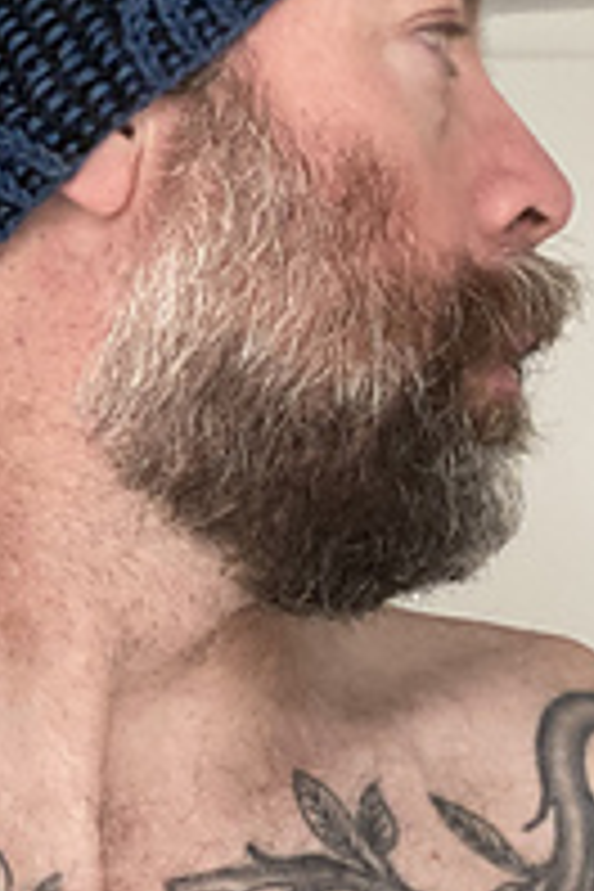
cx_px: 50
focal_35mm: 84
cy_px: 288
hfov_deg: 16.0
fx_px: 2079
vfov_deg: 24.1
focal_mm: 2.87
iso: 200
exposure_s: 1/60
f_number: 2.2
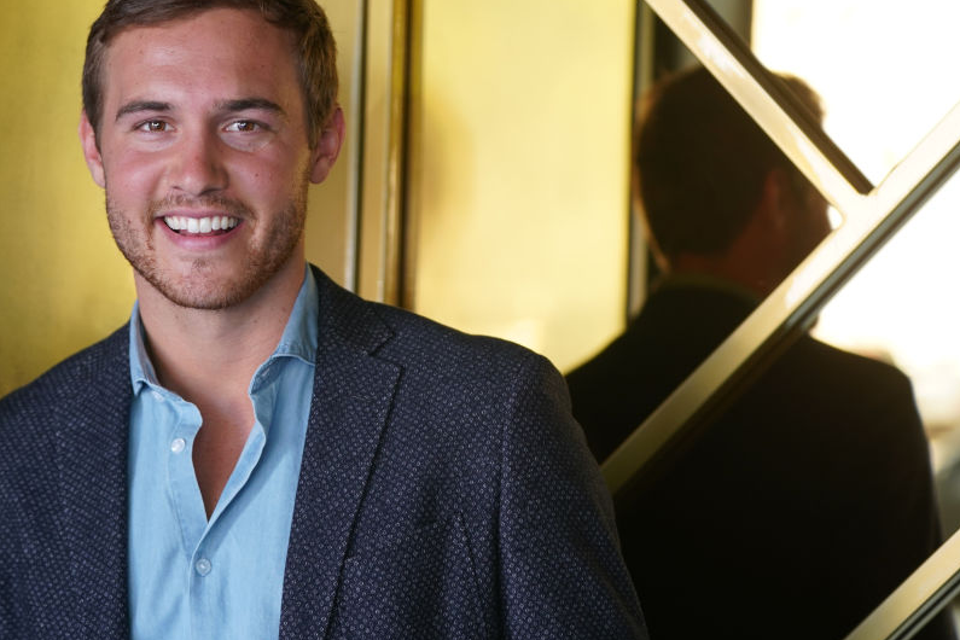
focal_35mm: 103
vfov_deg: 13.3
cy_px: 304
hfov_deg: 19.8
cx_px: 424
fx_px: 2746
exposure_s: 1/320
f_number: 2.8
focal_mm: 80
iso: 800
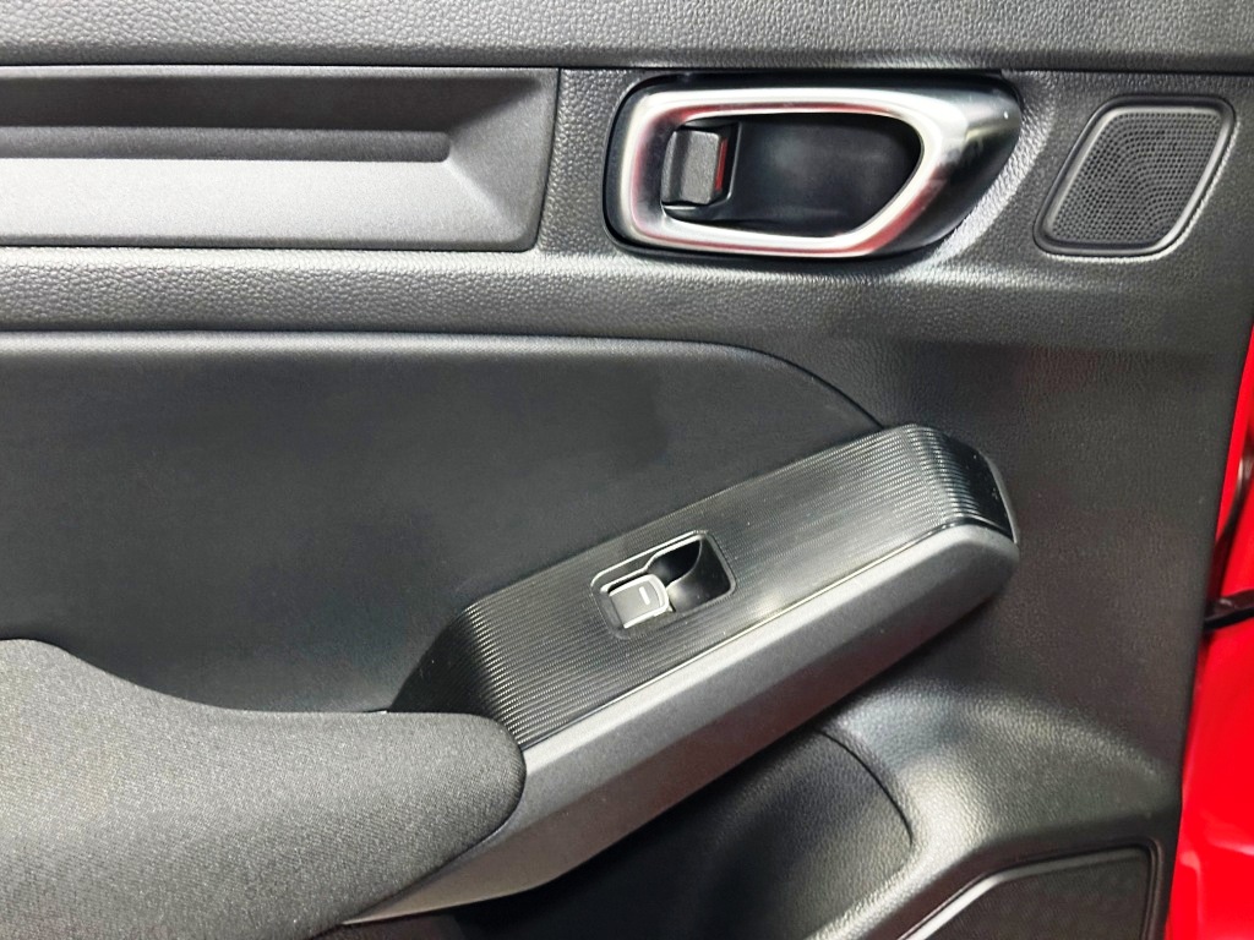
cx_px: 627
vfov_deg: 30.3
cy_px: 470
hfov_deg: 39.7
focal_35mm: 48
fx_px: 1739
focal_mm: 6.86
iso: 640
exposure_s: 1/30
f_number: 1.78
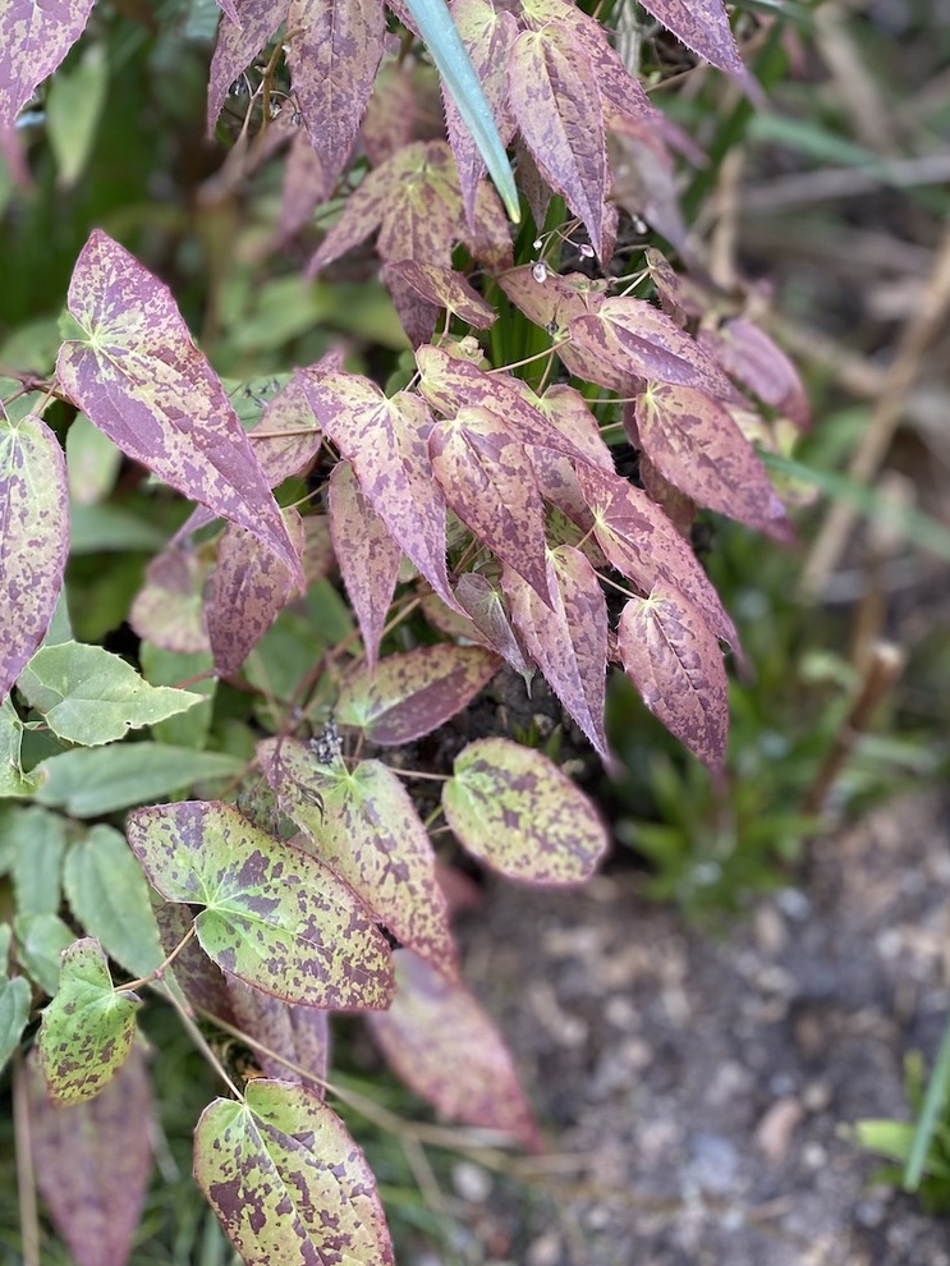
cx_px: 228
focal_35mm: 42
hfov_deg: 33.6
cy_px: 353
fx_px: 1536
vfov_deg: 43.7
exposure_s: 1/121
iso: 80
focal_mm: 4.25
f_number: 1.8
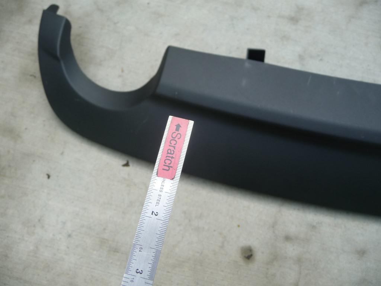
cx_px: 190
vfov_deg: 49.7
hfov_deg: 63.4
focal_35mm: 28
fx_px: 308
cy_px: 143
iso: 100
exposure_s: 1/200
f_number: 3.3
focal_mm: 4.7
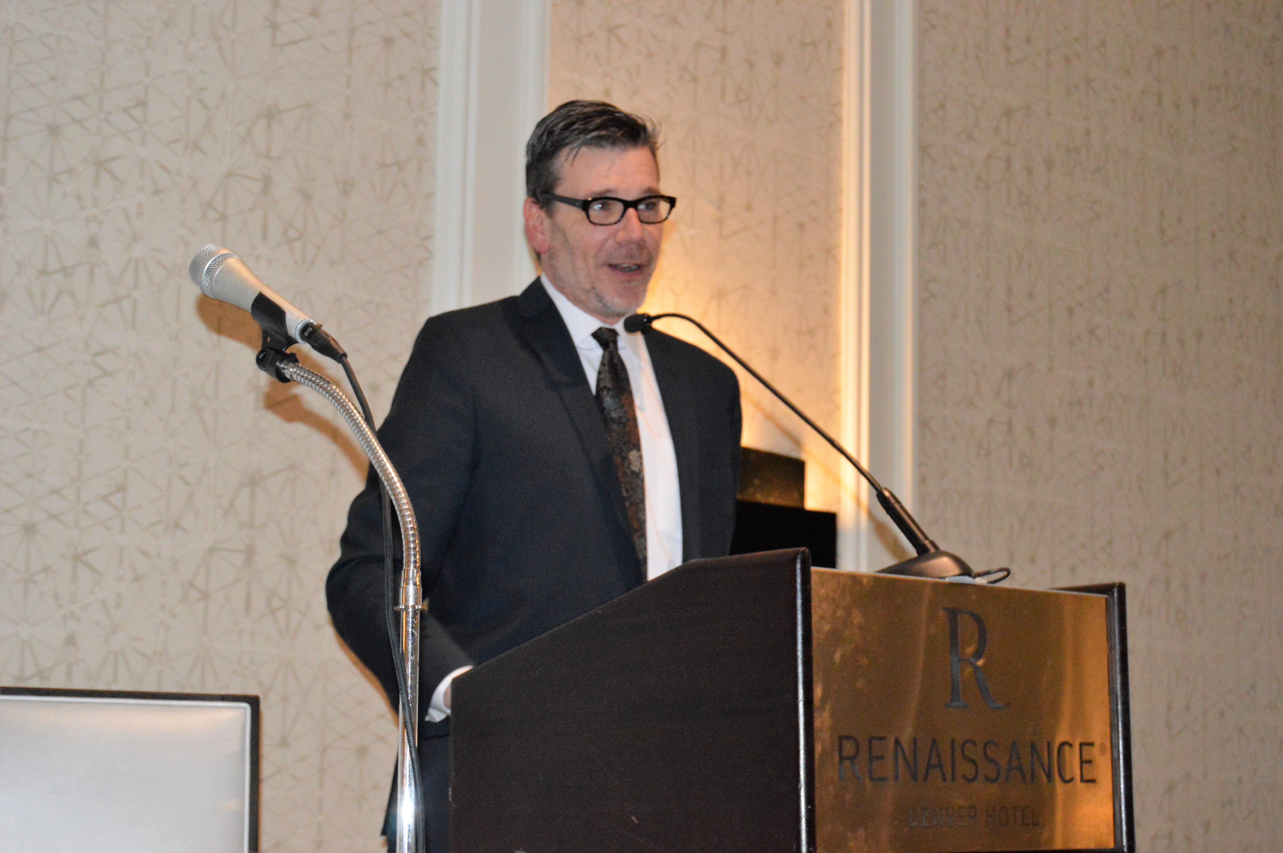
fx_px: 2457
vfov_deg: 19.7
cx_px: 642
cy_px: 426
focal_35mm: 69
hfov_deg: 29.3
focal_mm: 46
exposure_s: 1/60
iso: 3200
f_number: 5.3
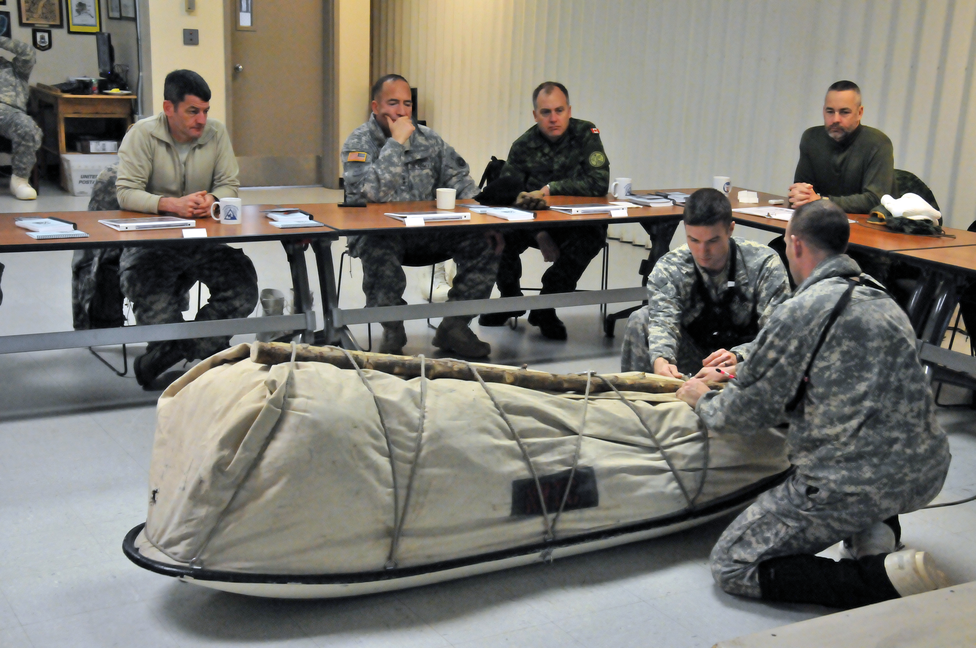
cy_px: 324
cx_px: 488
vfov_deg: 28.0
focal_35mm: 48
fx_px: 1300
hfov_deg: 41.2
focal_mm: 32
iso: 3200
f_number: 11
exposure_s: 1/50
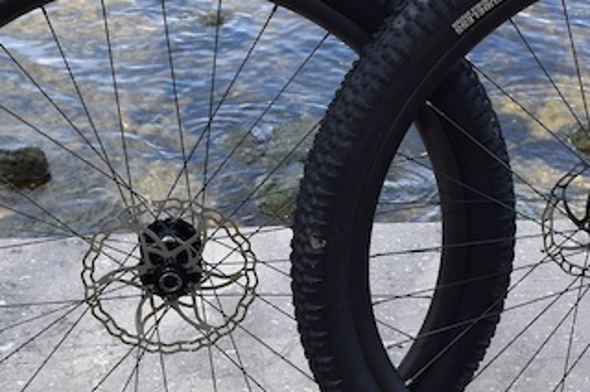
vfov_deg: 18.1
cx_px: 369
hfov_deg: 26.9
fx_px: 1228
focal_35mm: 75
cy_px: 292
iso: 200
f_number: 8
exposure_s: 1/250
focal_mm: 20
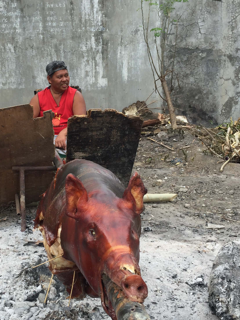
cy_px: 169
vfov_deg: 43.8
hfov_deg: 33.3
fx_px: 397
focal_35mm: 43
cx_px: 82
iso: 32
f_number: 2.2
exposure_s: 1/659
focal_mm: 4.15
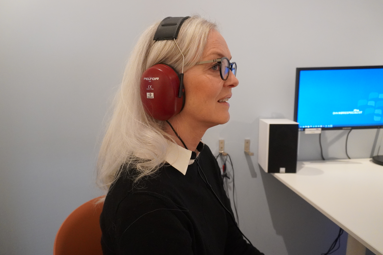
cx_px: 185
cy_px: 123
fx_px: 277
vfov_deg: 49.5
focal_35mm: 26
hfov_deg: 69.4
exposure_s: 1/160
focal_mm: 16
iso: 5000
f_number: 4
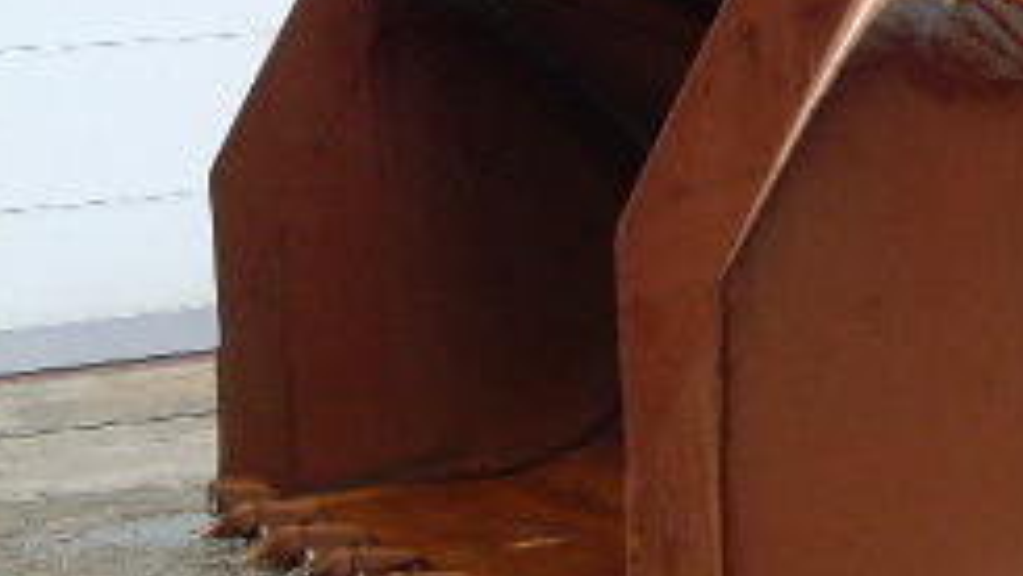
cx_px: 1315
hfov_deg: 18.5
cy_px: 46
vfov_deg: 11.2
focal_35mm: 108
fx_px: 2931
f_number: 2.8
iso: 80
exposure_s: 1/350
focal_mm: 6.3
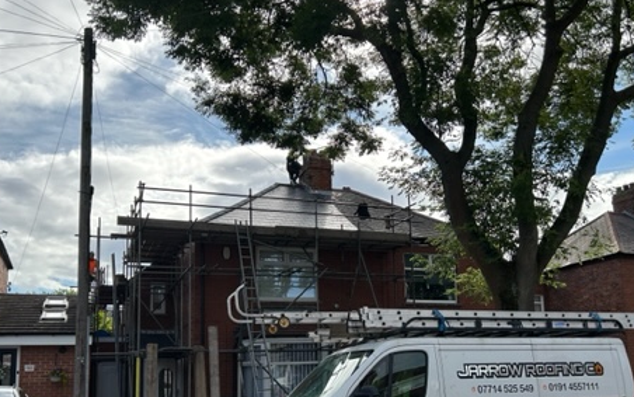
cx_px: 338
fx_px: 674
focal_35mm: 39
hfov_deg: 50.3
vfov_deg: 32.4
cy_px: 275
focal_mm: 5.7
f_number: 1.5
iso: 50
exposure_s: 1/4831
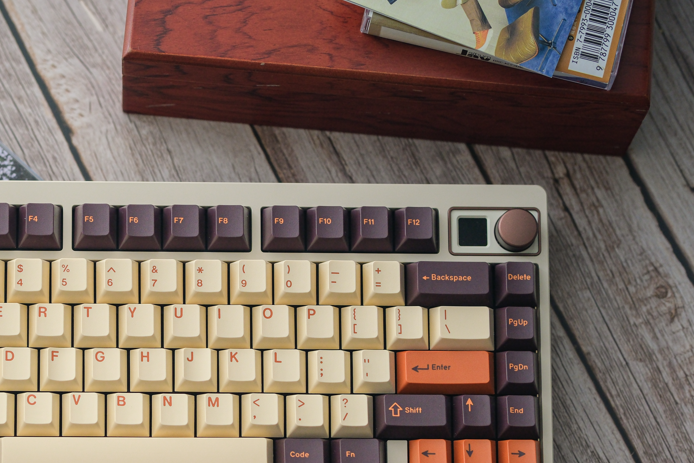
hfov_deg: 15.0
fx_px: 2622
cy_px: 360
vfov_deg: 10.1
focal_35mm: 136
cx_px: 188
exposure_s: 1/170
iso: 800
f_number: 2.5
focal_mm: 56
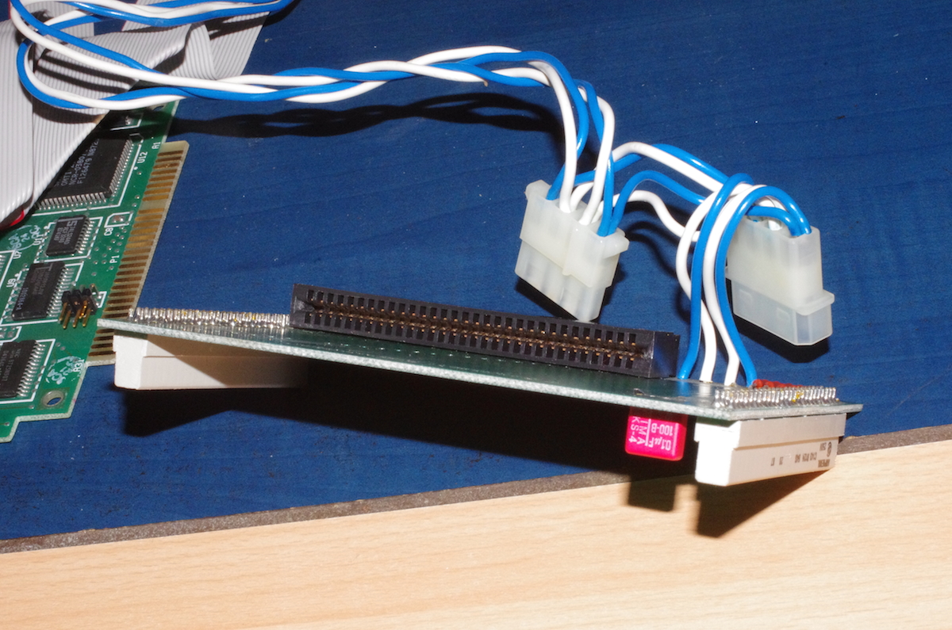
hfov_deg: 27.0
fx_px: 1979
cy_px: 315
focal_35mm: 75
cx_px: 476
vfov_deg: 18.1
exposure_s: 1/90
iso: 3200
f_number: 25
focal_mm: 50
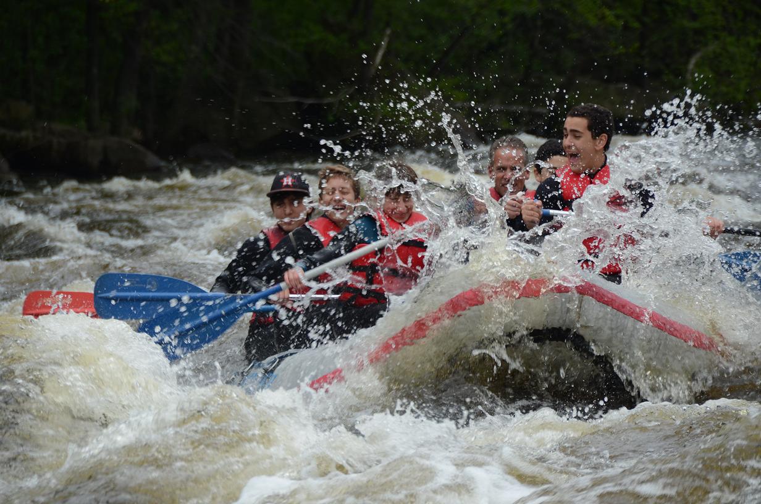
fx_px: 6329
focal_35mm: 300
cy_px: 252
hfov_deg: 6.9
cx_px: 380
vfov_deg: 4.6
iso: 200
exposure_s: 1/200
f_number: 6.3
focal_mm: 200
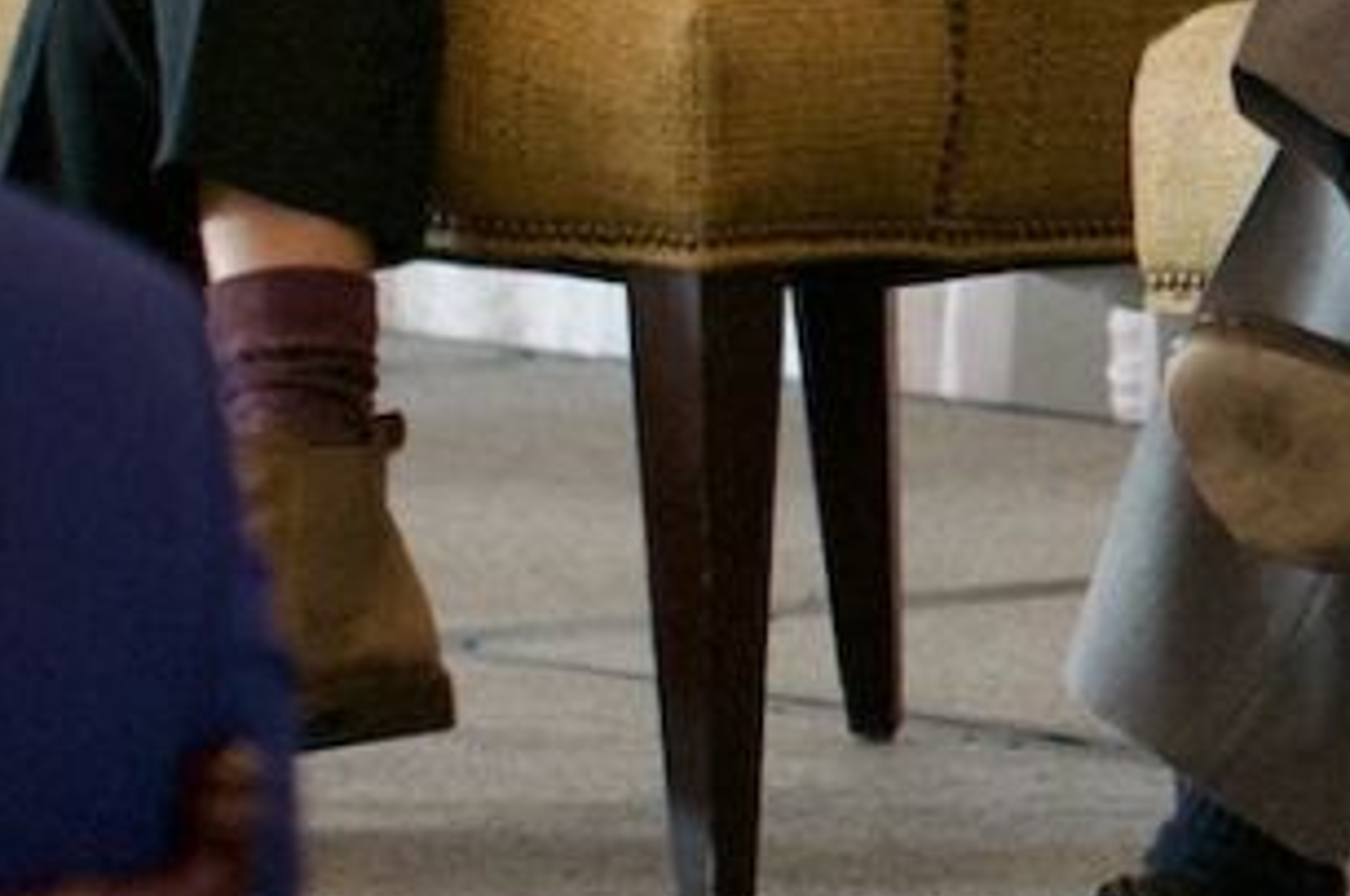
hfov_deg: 4.6
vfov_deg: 3.2
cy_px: -404
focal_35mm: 433
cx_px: 3324
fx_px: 16212
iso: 1250
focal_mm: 50
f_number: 2.8
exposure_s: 1/100
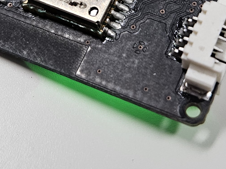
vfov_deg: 15.5
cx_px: 89
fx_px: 601
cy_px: -27
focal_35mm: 92
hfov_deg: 21.3
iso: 125
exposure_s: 1/120
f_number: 1.8
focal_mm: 5.4
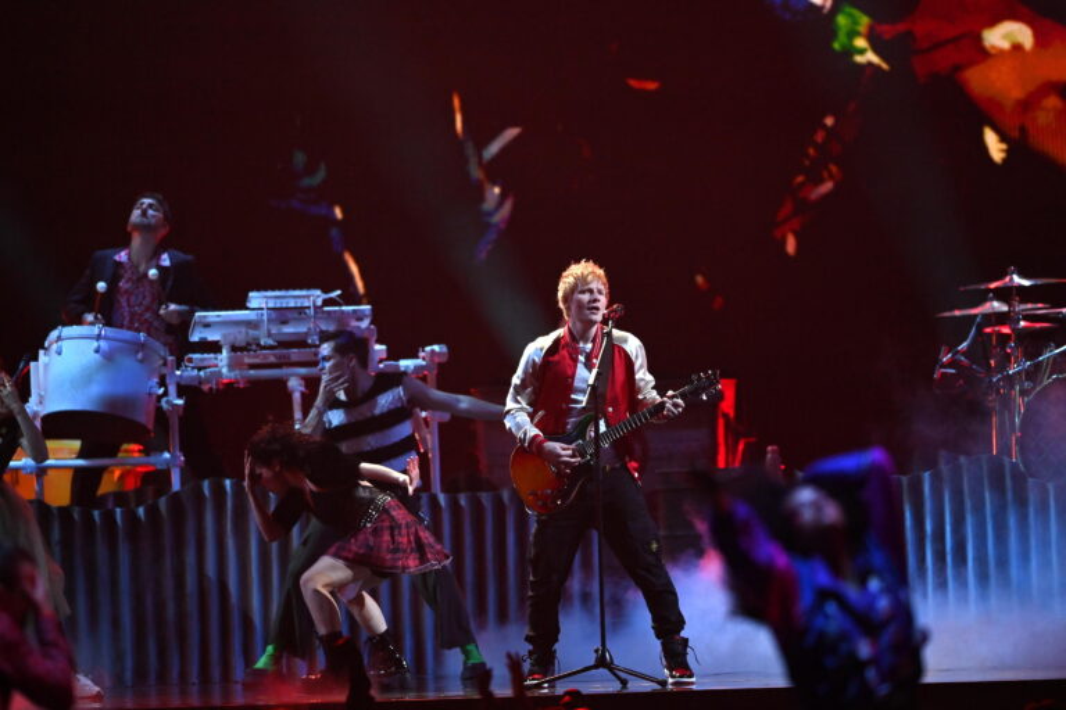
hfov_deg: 4.1
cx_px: 533
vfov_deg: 2.7
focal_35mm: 500
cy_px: 355
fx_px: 14804
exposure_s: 1/640
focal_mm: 500
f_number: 4
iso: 6400
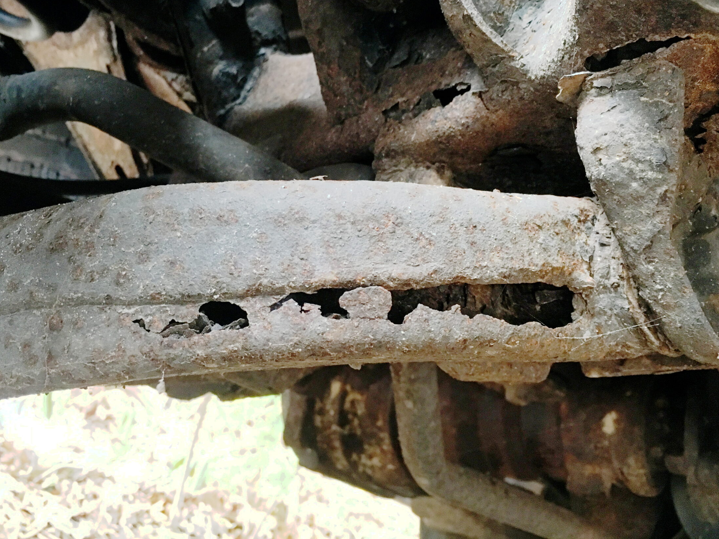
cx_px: 326
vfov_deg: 41.7
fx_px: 706
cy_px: 225
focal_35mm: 34
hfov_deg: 53.9
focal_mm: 4.15
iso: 200
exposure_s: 1/24
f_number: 2.2
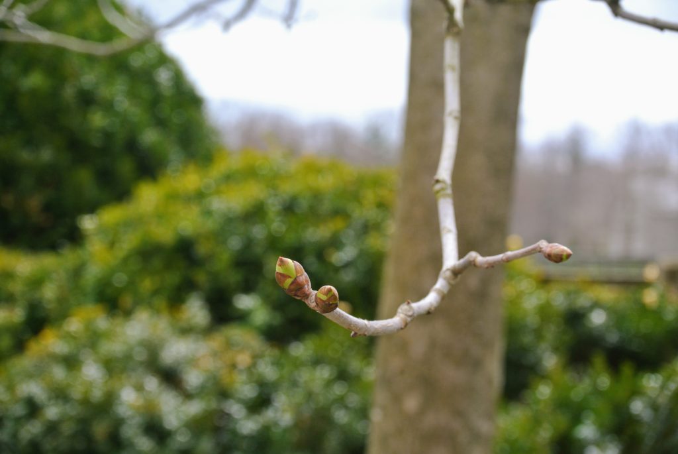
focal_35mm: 88
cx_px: 339
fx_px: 1659
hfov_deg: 23.1
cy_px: 227
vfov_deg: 15.6
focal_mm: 32.8
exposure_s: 1/320
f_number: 4.5
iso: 100
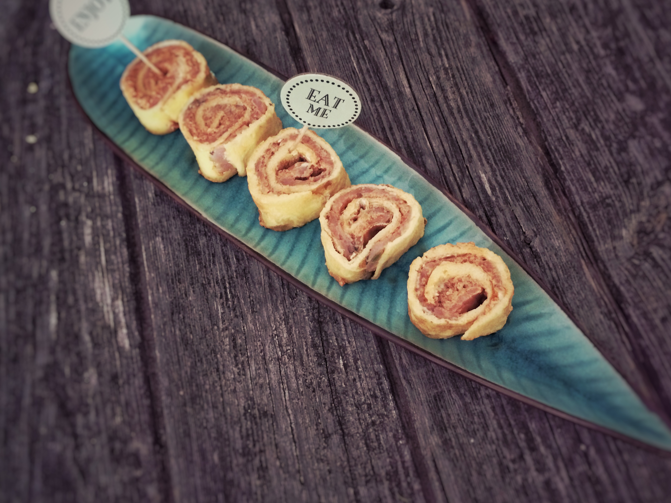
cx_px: 373
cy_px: 232
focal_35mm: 35
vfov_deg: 40.7
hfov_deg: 52.5
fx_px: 678
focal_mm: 4.15
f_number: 2.2
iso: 320
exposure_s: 1/15
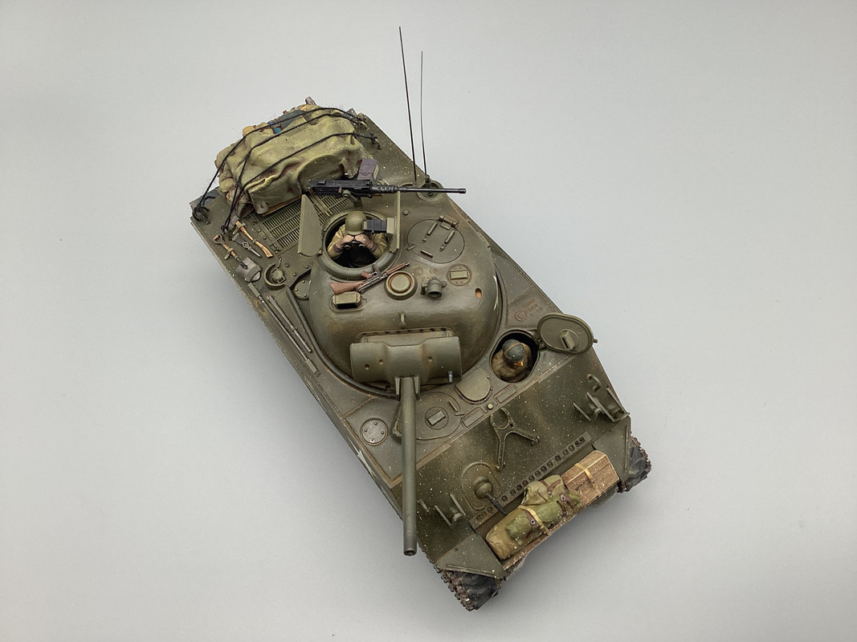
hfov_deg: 58.4
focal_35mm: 31
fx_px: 767
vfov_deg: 45.4
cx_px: 428
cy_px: 321
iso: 32
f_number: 2.4
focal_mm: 3.3
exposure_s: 1/100
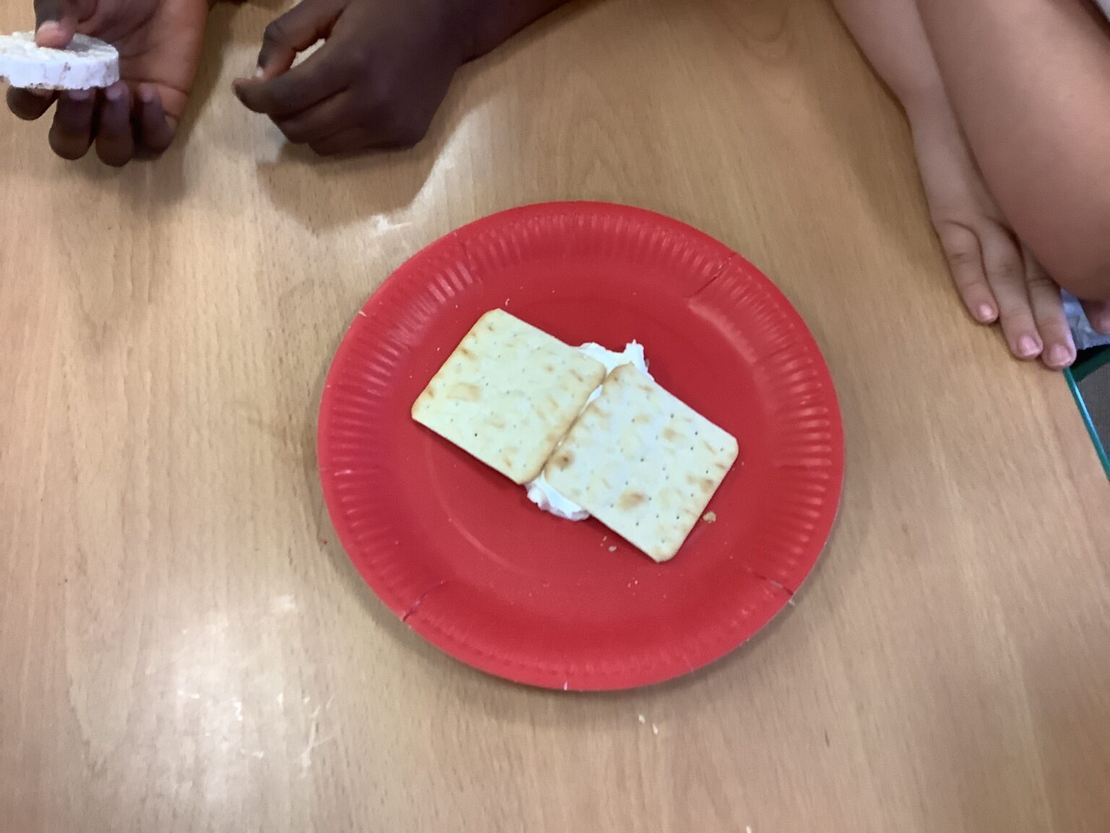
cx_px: 555
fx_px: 994
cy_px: 416
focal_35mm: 31
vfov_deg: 45.4
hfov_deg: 58.4
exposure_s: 1/60
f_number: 2.4
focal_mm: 3.3
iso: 200
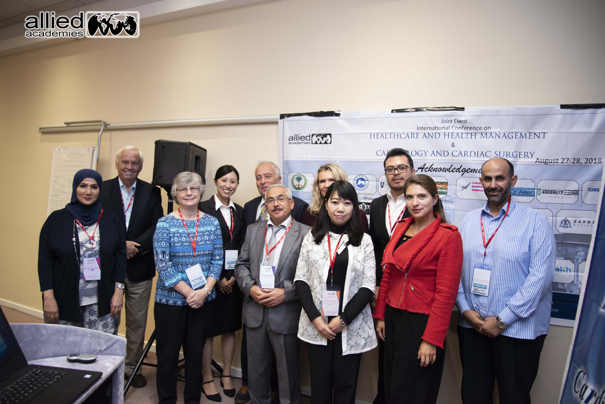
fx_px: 403
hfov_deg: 73.7
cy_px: 202
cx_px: 302
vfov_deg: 53.2
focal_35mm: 24
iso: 1000
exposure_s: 1/125
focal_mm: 24
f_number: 4
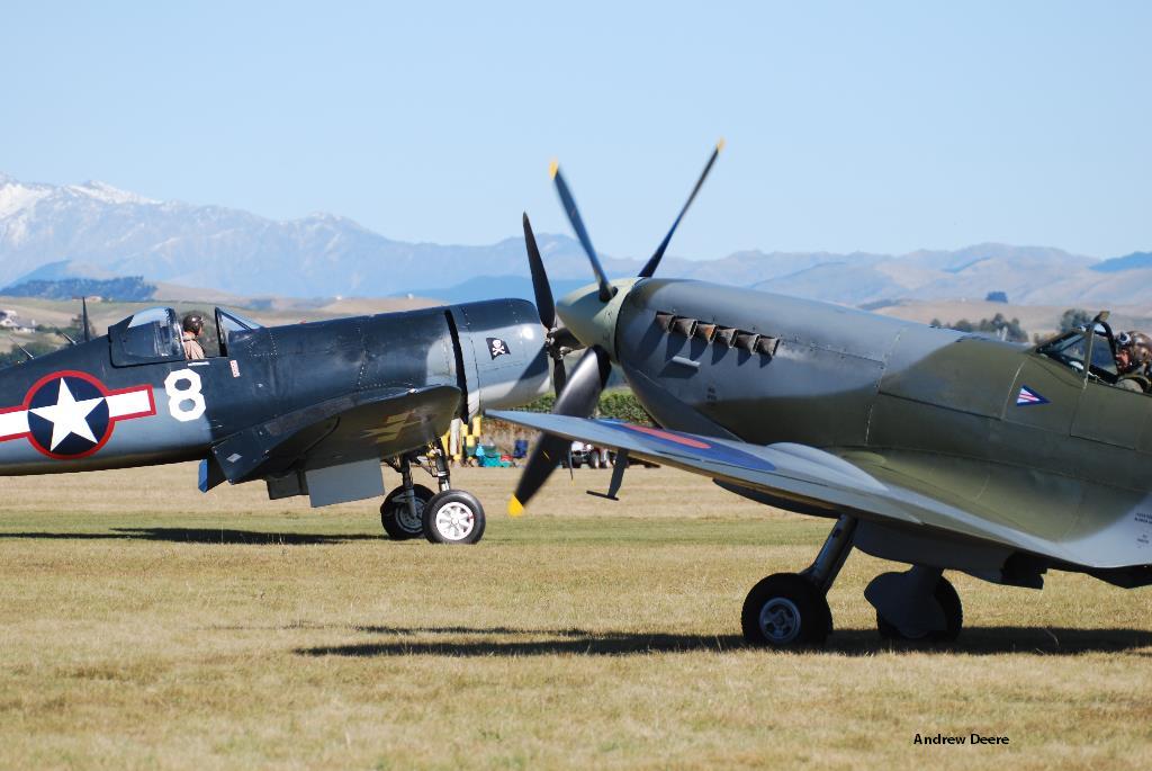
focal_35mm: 262
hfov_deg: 7.8
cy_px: 386
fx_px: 8408
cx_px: 576
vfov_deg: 5.2
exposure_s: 1/1000
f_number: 5
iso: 200
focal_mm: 175
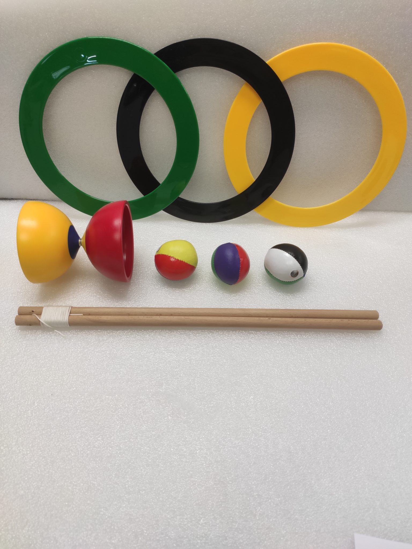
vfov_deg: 67.3
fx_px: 413
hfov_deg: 53.1
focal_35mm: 26
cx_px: 206
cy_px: 274
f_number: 1.75
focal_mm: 4.77
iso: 775
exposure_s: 1/100
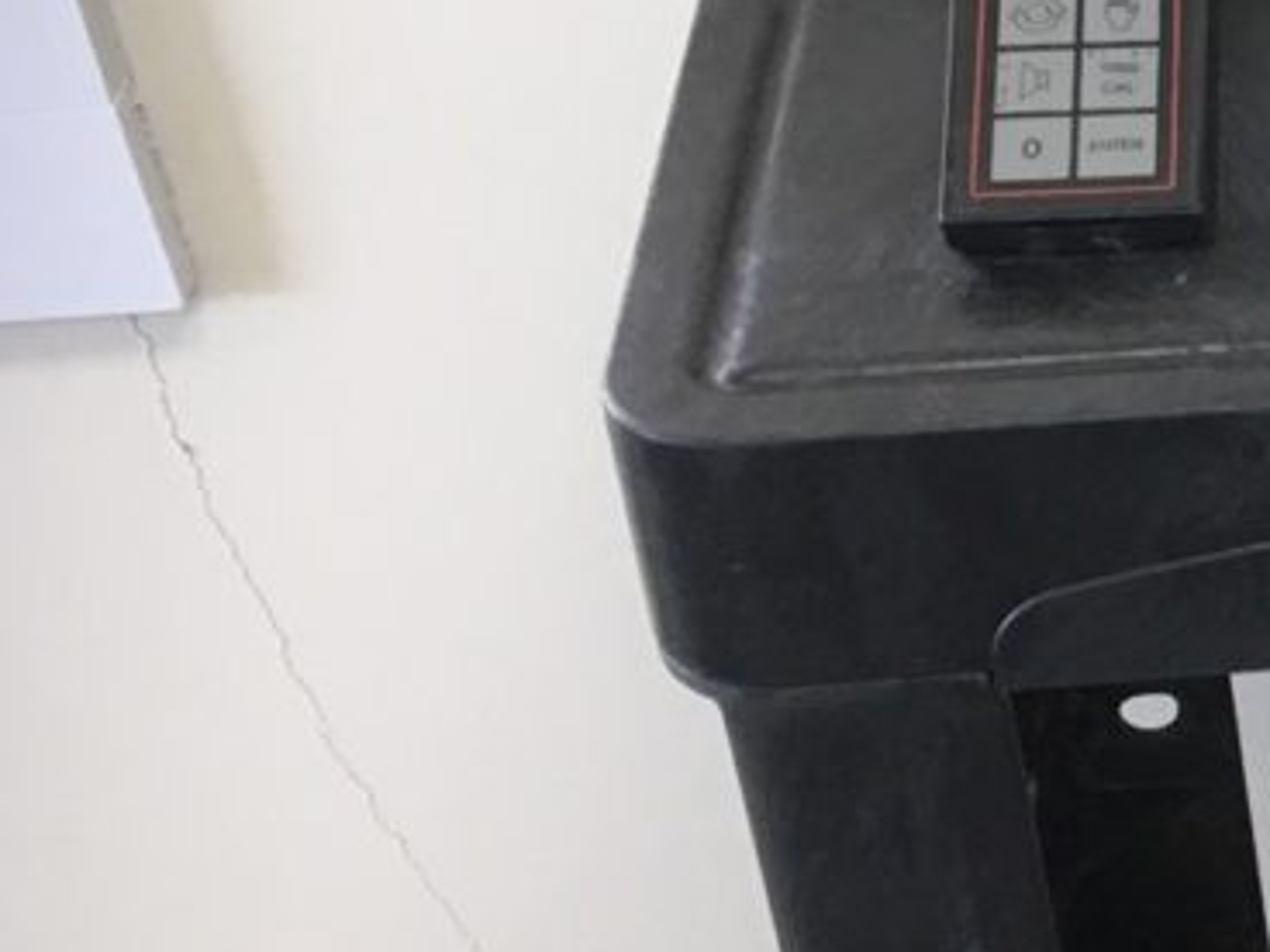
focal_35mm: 121
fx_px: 4439
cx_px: 2457
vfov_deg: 12.2
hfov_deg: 14.0
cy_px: 435
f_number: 2.2
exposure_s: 1/30
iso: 100
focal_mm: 4.15
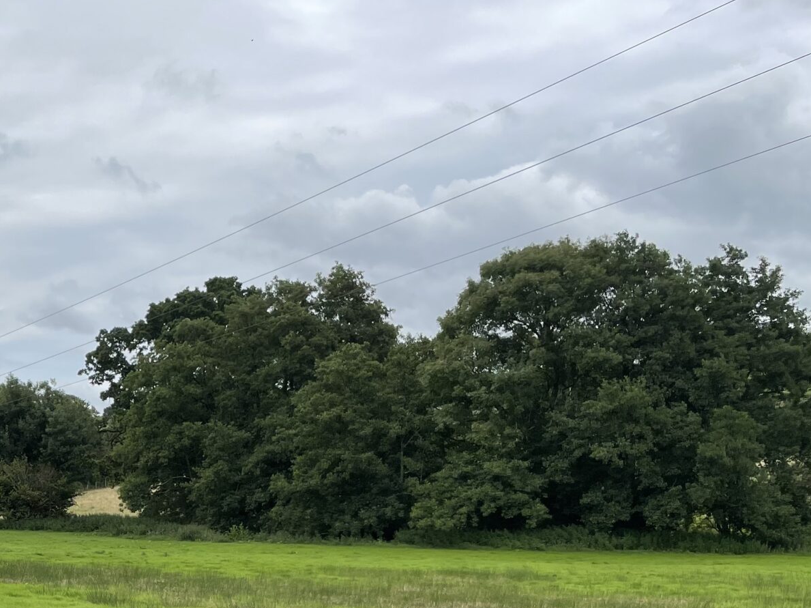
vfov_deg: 24.8
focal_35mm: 56
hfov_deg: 31.0
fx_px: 1312
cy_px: 617
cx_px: -55
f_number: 1.6
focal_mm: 4.2
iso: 32
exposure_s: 1/2959
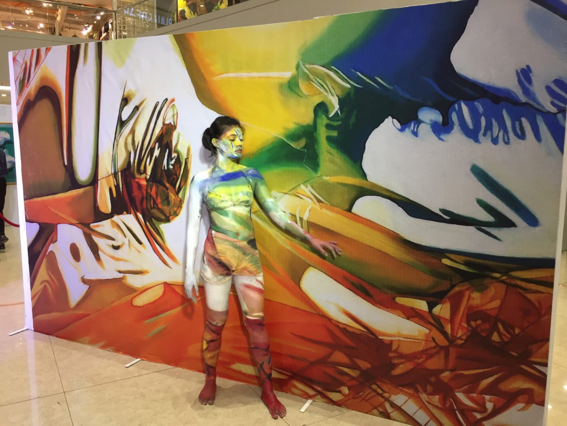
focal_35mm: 29
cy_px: 213
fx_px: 475
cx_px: 284
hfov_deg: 61.7
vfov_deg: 48.2
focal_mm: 4.15
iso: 40
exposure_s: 1/30
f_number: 2.2
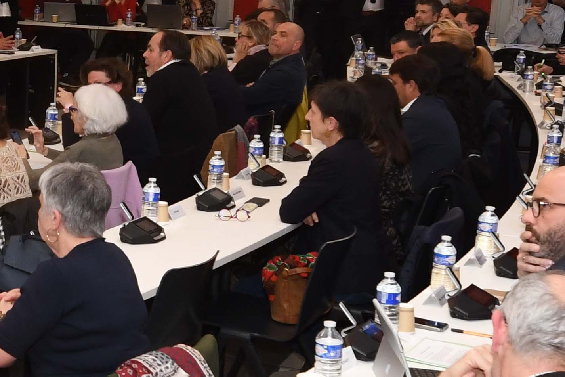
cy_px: 189
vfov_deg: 16.7
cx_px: -133
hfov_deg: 22.6
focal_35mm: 82
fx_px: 1287
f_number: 5
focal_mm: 14
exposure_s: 1/250
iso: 1000
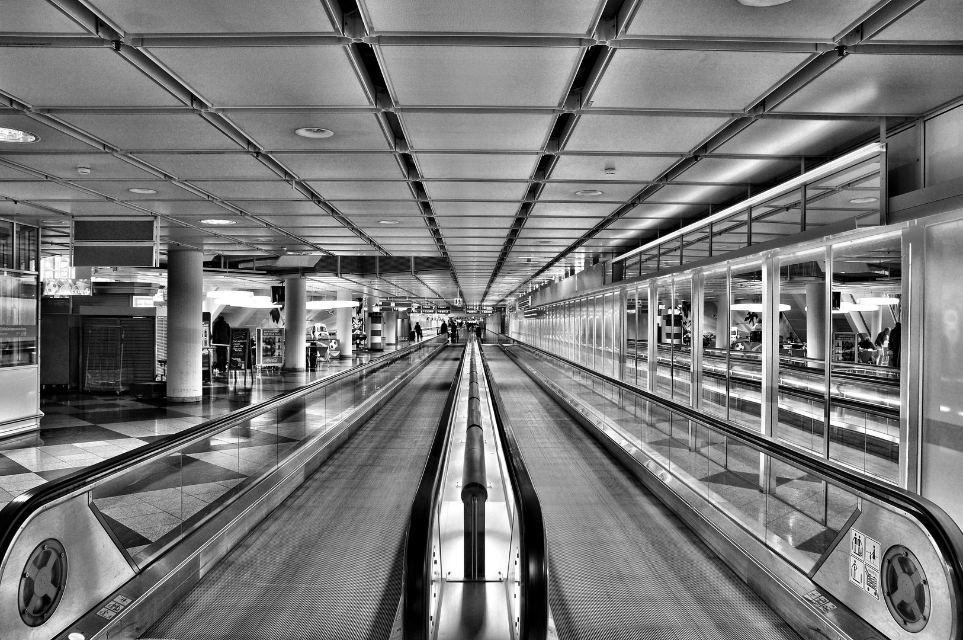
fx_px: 681
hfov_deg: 70.5
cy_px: 320
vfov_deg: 50.3
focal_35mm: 26
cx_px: 482
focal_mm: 17
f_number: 6.7
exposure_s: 1/8
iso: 400
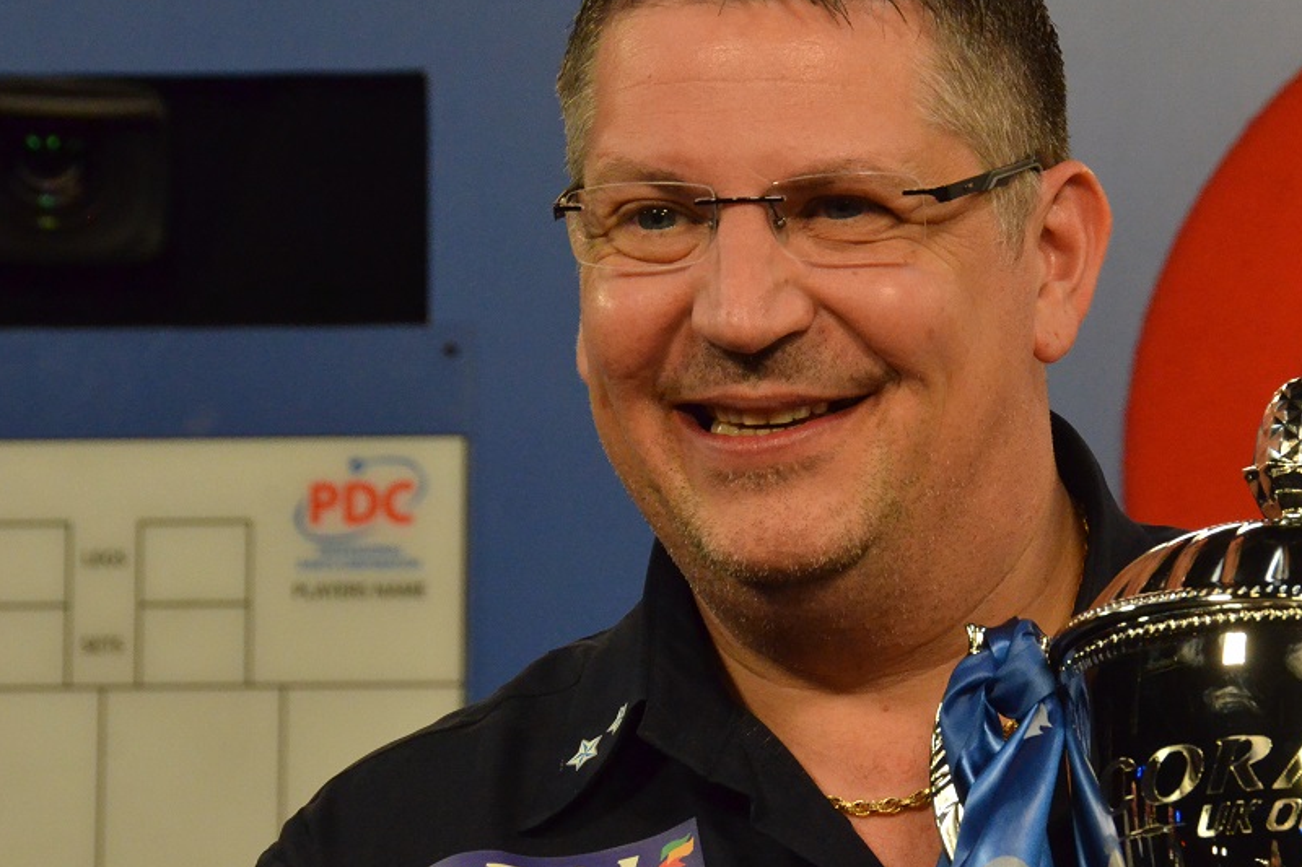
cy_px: 477
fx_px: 6834
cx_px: 986
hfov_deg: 10.9
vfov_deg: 7.3
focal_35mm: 189
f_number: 8
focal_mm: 82
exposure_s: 1/250
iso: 3200
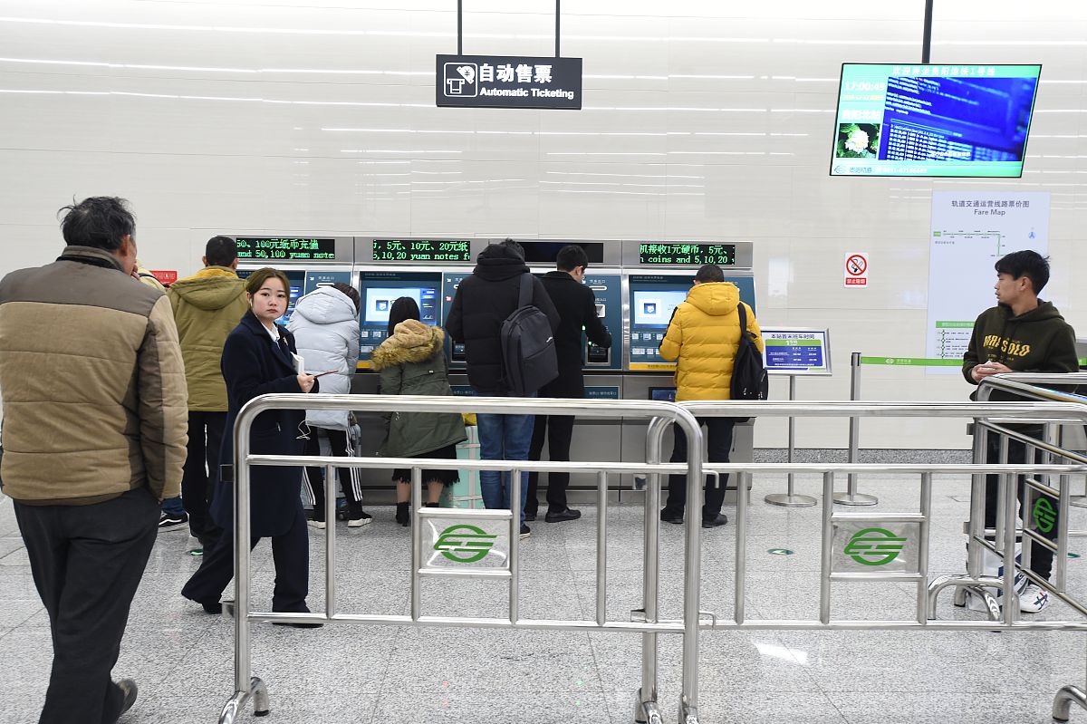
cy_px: 362
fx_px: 1056
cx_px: 544
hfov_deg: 54.5
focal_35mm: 35
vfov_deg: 37.8
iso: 1600
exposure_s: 1/100
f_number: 5
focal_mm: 35
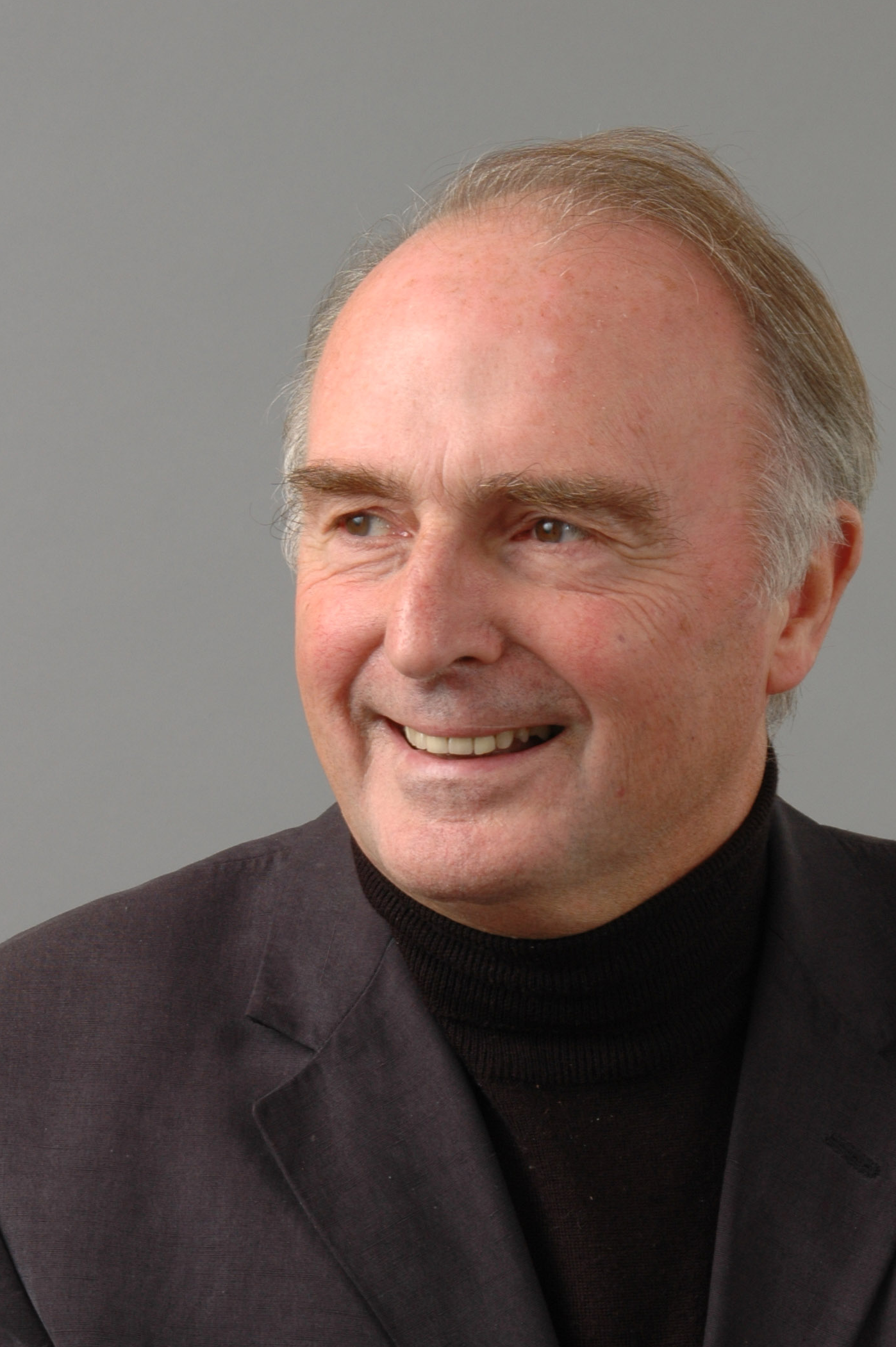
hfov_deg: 7.8
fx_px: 6581
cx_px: 572
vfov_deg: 11.7
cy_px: 832
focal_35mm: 176
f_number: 13
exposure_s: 1/60
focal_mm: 82
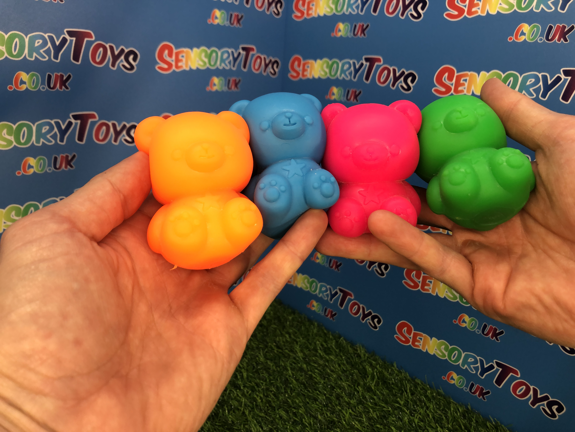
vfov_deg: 49.7
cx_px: 288
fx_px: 465
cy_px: 216
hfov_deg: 63.4
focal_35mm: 28
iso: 64
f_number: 1.8
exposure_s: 1/100
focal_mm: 4
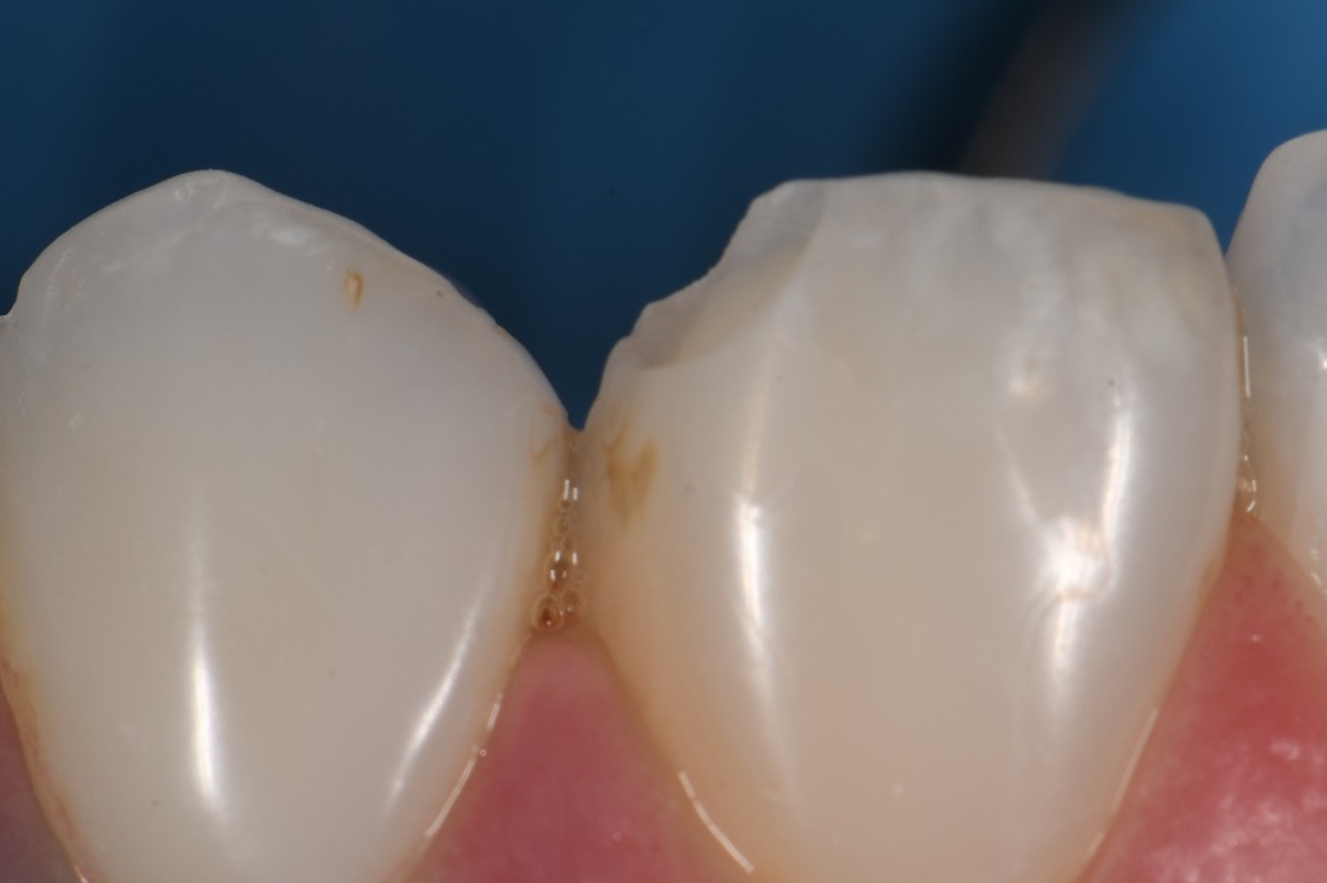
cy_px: 478
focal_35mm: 226
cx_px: 900
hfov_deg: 9.1
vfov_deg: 6.1
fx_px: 8326
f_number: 32
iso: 200
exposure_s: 1/160
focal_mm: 105
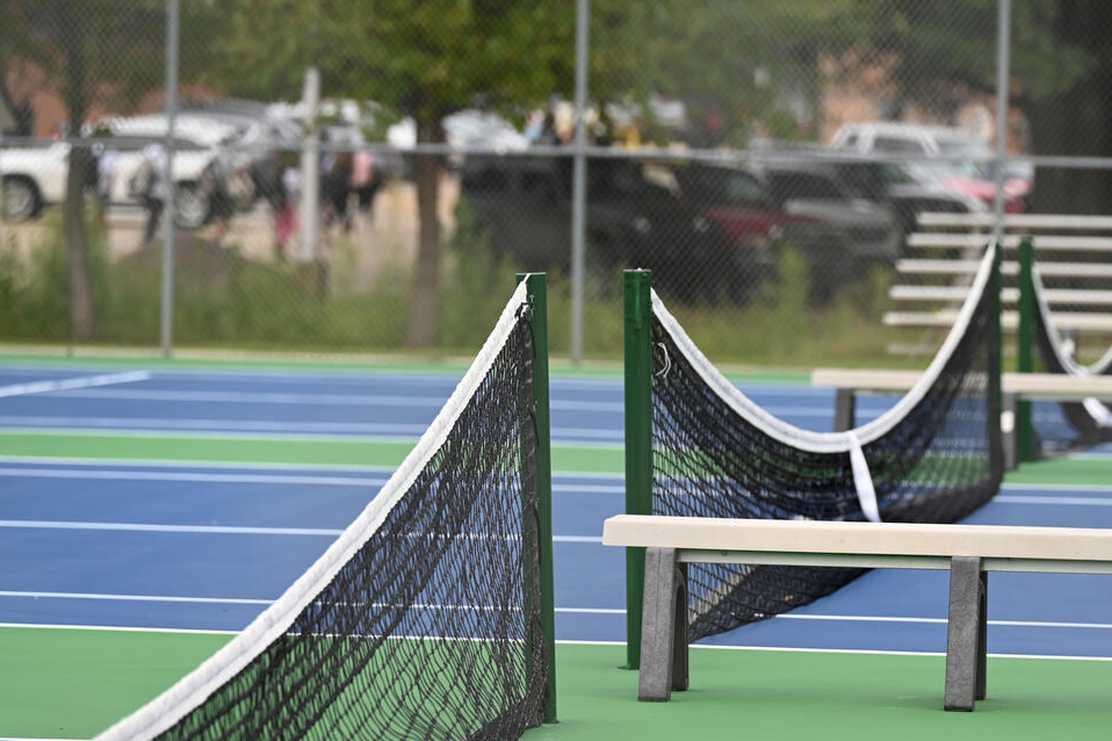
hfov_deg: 9.9
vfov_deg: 6.6
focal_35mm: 207
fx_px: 6391
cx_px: 720
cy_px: 426
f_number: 4
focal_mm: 155
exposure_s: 1/500
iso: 280
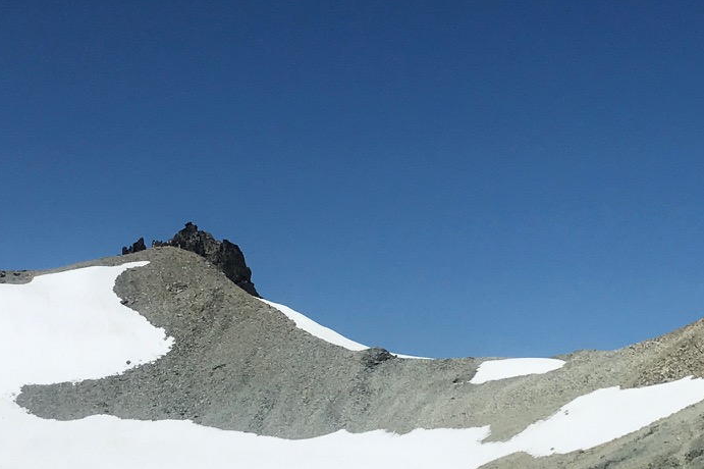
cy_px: 328
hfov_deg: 23.9
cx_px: 434
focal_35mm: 85
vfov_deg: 16.0
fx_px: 1661
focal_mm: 3.99
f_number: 1.8
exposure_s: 1/9615
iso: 25
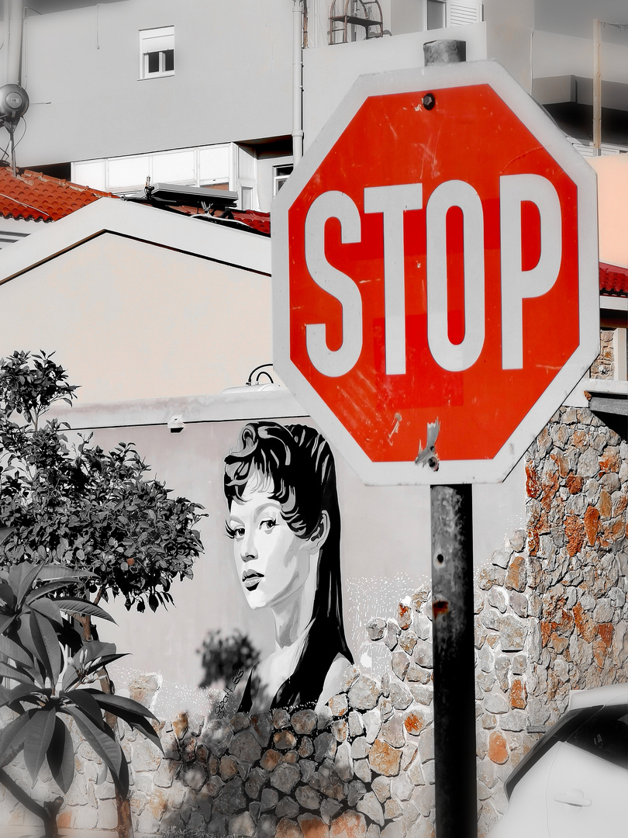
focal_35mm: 152
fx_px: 3677
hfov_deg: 9.8
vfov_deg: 13.0
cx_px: 314
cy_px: 419
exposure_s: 1/962
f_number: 3.4
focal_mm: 14.46
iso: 50
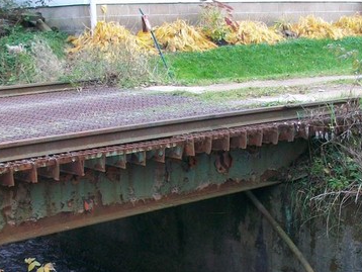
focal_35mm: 76
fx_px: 795
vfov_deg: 19.0
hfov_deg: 25.6
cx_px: 206
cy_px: 248
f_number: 2.8
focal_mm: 5.7
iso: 64
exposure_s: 1/100
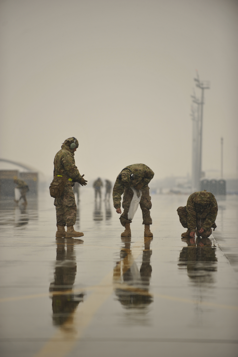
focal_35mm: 200
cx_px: 119
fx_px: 1986
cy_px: 178
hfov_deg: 6.9
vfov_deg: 10.3
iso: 400
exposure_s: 1/1600
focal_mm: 200
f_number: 2.8
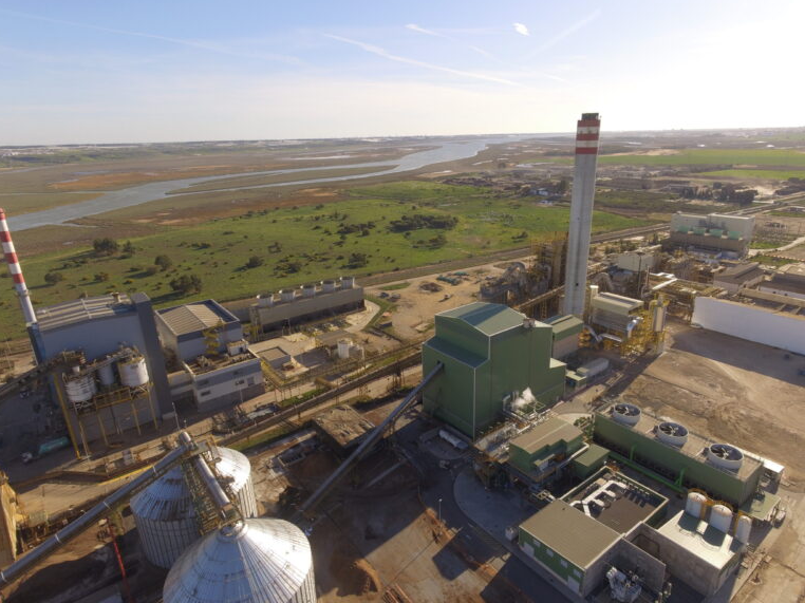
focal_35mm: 21
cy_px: 312
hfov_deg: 79.0
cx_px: 417
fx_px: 488
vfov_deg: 63.4
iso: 100
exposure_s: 1/812
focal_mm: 3.61
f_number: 2.8
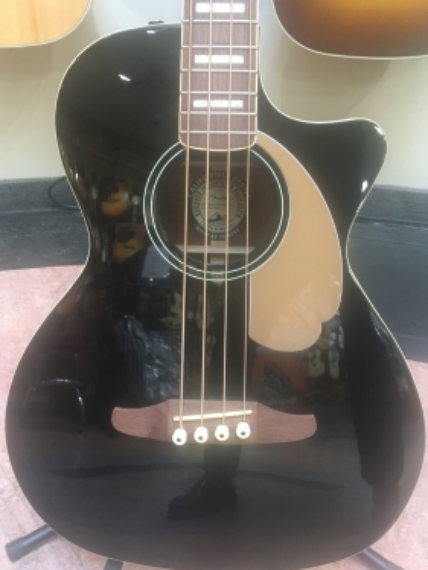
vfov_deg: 58.3
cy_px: 290
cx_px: 210
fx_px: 510
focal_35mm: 31
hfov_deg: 45.5
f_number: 2.2
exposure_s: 1/30
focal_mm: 4.15
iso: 160
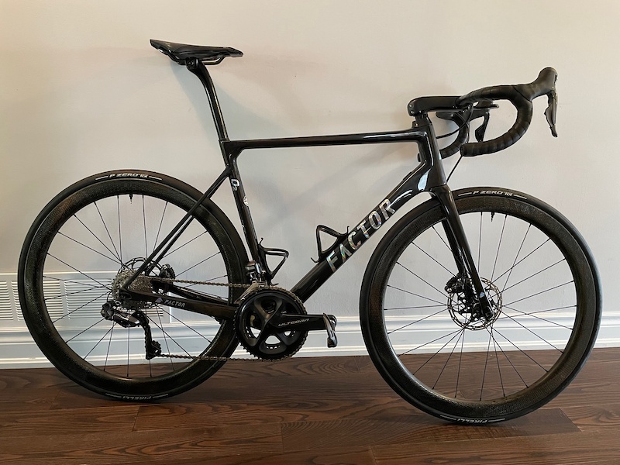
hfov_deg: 67.3
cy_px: 232
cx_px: 310
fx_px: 466
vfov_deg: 53.1
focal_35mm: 26
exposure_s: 1/60
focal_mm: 4.2
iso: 500
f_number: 1.6
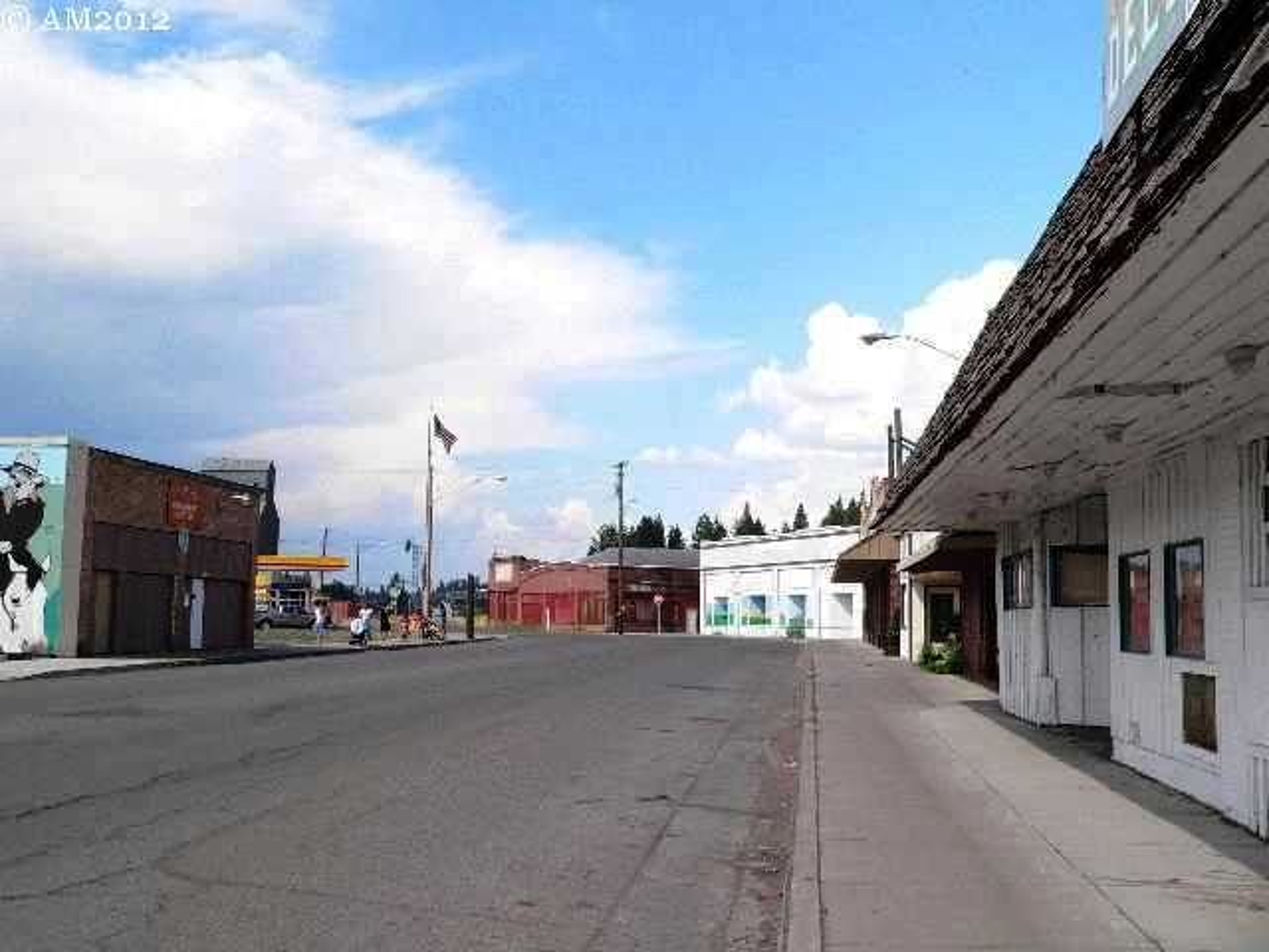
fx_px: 1503
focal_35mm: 41
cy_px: 476
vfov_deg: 35.1
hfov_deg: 45.8
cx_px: 634
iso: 100
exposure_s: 1/1000
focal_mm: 6.8
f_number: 2.8
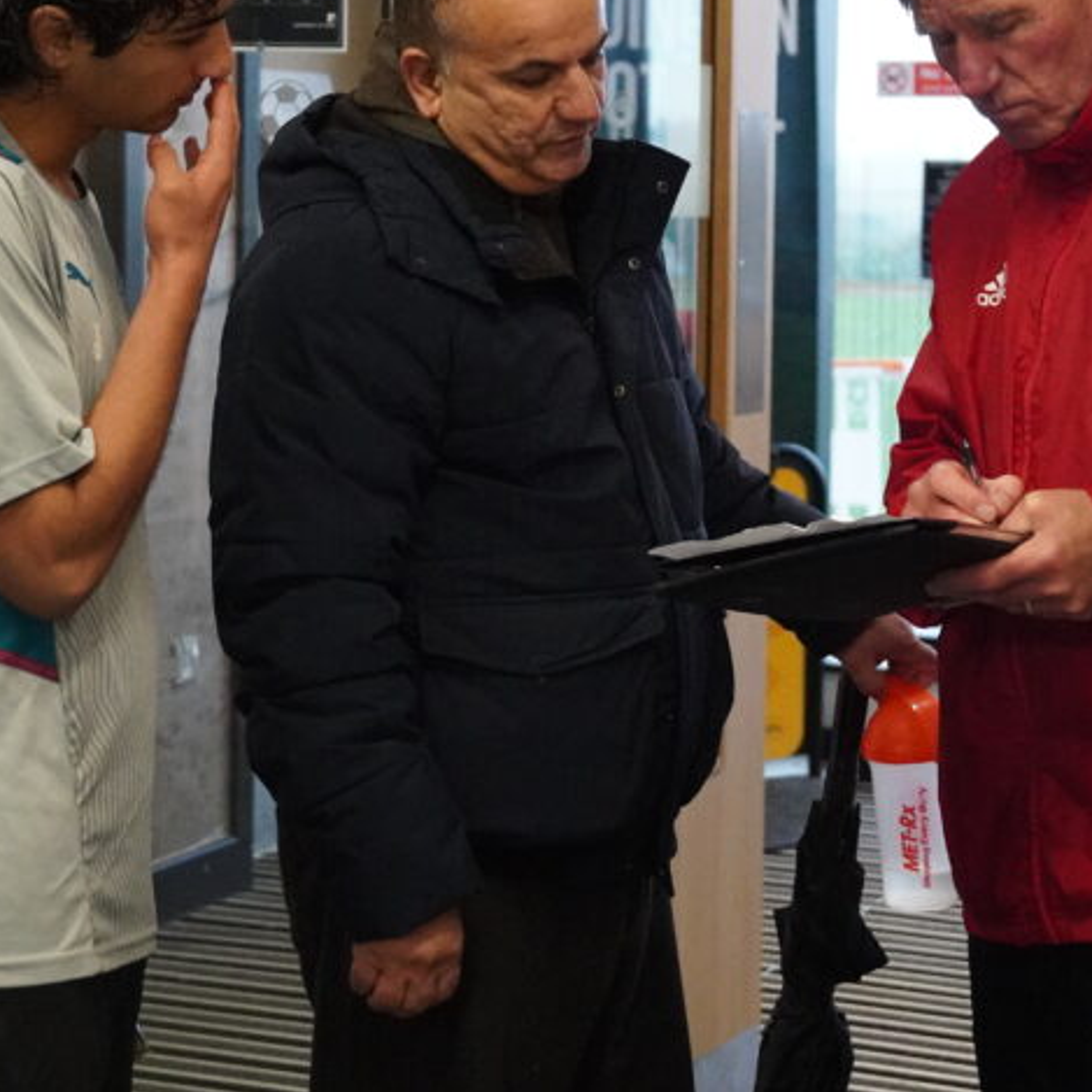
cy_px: 329
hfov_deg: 19.5
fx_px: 3176
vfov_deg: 19.4
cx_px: 652
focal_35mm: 89
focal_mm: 32
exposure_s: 1/800
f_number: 2.8
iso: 6400
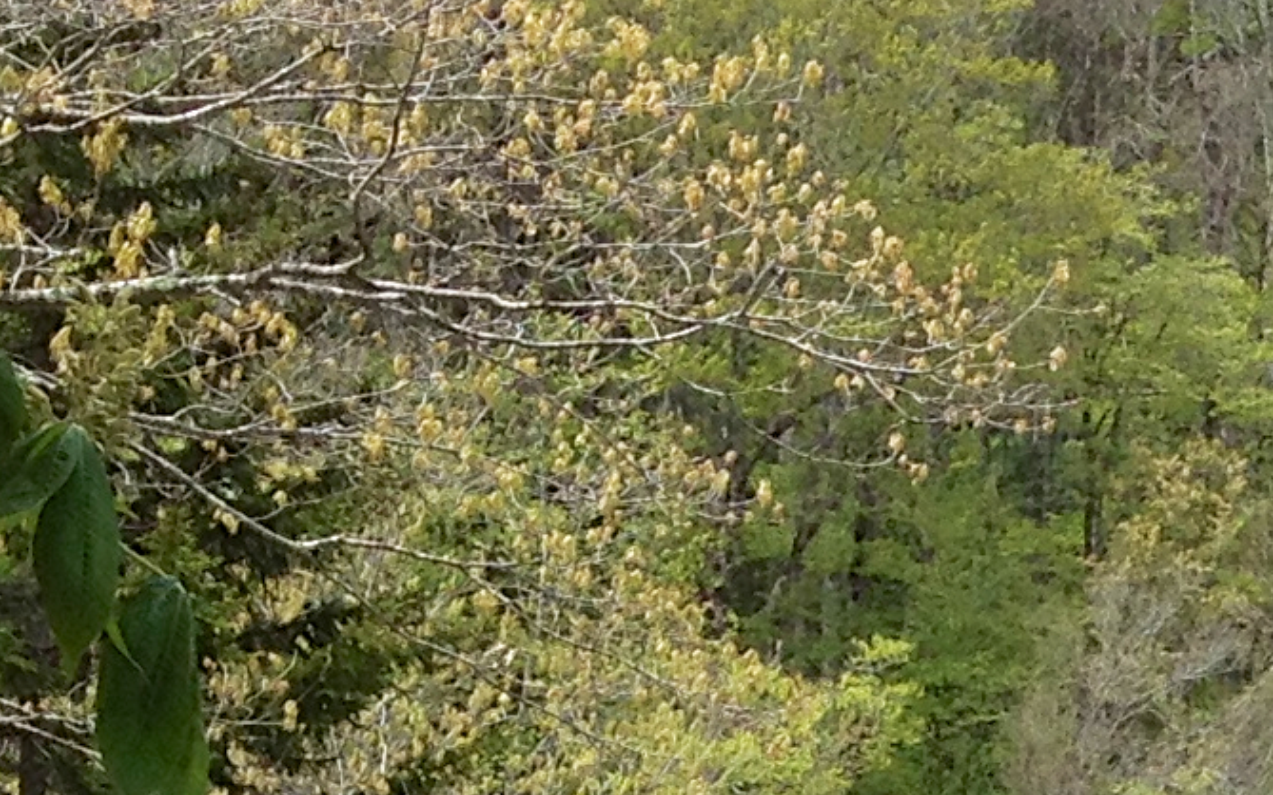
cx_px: 1954
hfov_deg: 11.1
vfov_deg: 6.9
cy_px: 1716
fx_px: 6279
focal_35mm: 181
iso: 50
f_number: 2.4
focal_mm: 4.28
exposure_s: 1/575
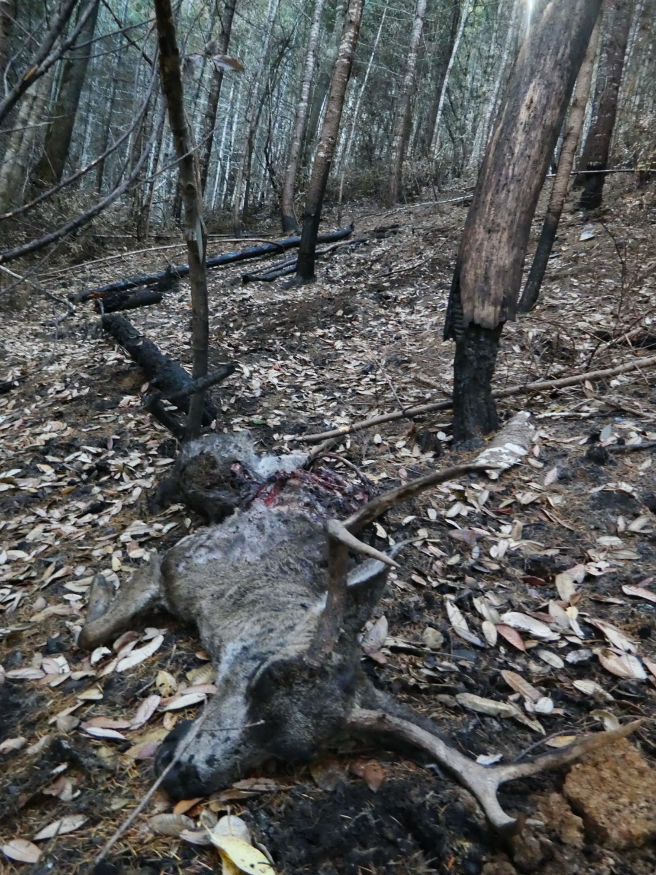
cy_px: 463
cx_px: 340
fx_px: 657
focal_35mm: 26
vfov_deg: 67.2
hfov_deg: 53.1
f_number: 6.3
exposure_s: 1/30
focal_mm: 4.3
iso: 400
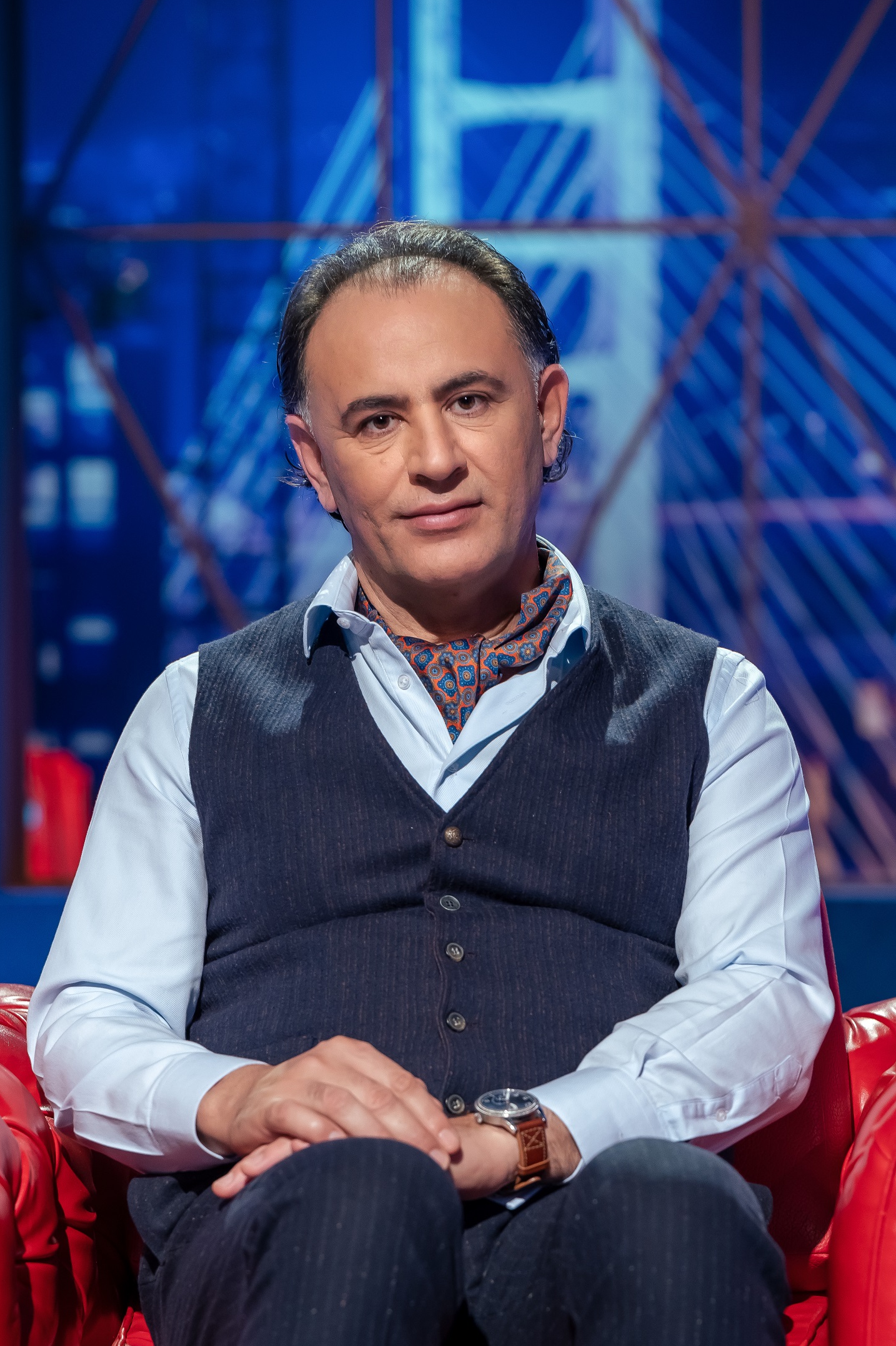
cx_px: 426
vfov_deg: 11.8
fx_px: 6504
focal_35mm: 174
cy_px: 751
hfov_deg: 7.9
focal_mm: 150
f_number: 5
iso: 1100
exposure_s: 1/100
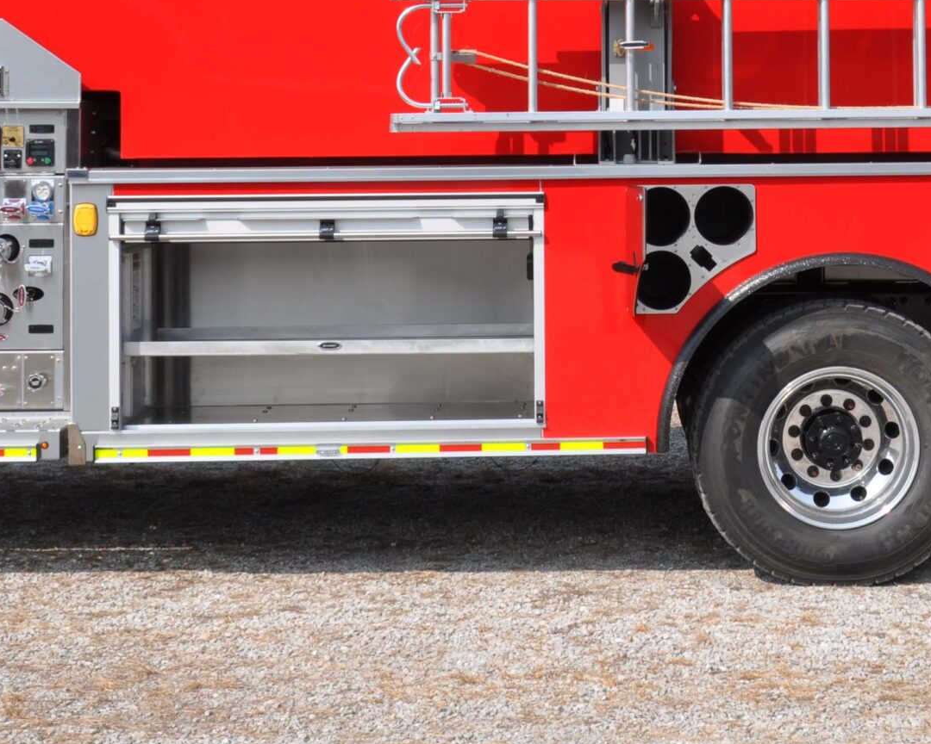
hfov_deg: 23.5
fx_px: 2204
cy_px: 59
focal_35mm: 80
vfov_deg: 18.8
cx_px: 754
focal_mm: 24
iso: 200
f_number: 13
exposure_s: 1/160
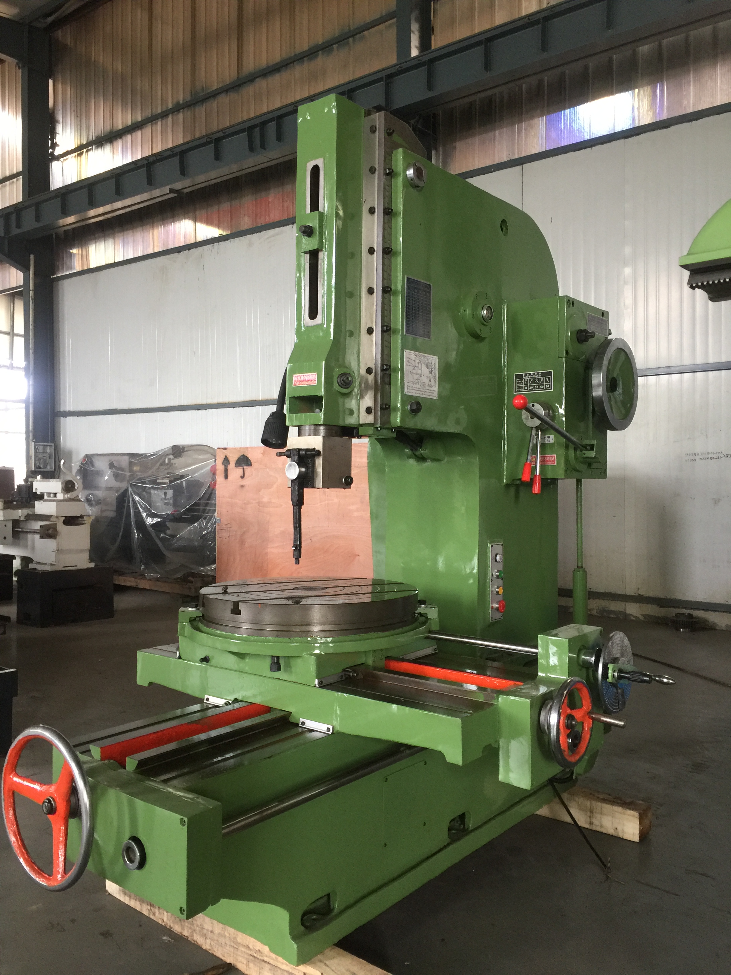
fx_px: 817
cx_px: 366
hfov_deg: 48.2
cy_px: 488
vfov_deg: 61.7
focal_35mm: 29
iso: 80
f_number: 2.2
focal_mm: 4.15
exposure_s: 1/33
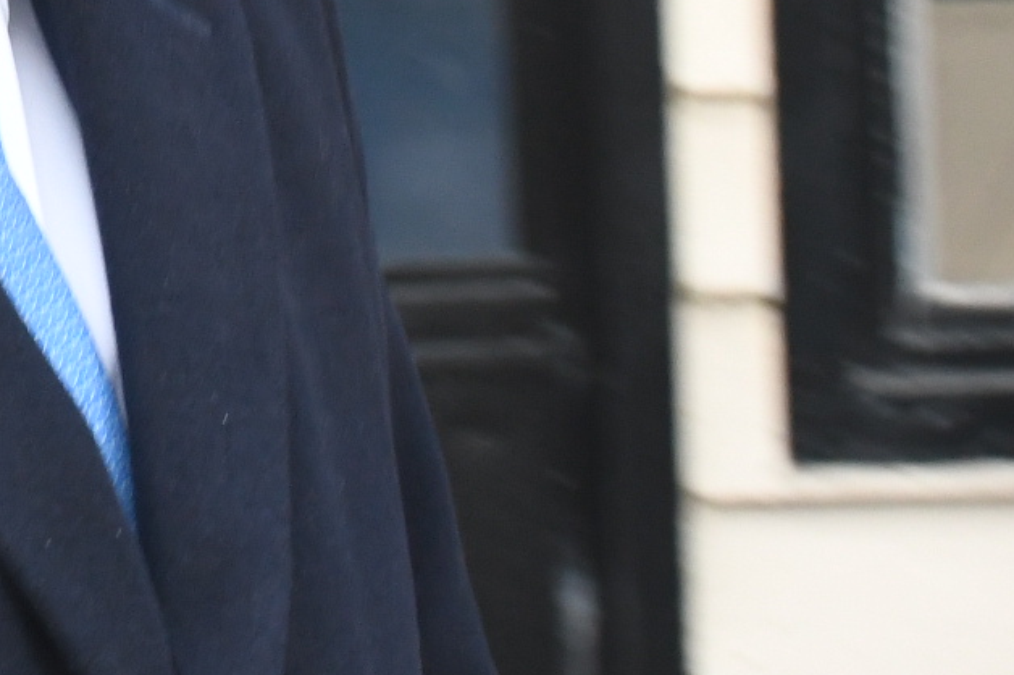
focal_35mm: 173
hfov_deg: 11.6
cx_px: -271
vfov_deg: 7.8
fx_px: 4870
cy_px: -360
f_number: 5
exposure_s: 1/100
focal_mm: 26
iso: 1250
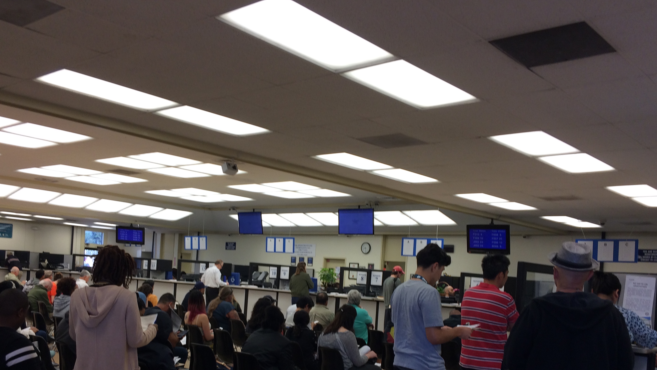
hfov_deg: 53.9
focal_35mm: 37
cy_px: 286
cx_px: 301
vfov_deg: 31.3
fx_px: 645
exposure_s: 1/60
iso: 40
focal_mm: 4.15
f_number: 2.2
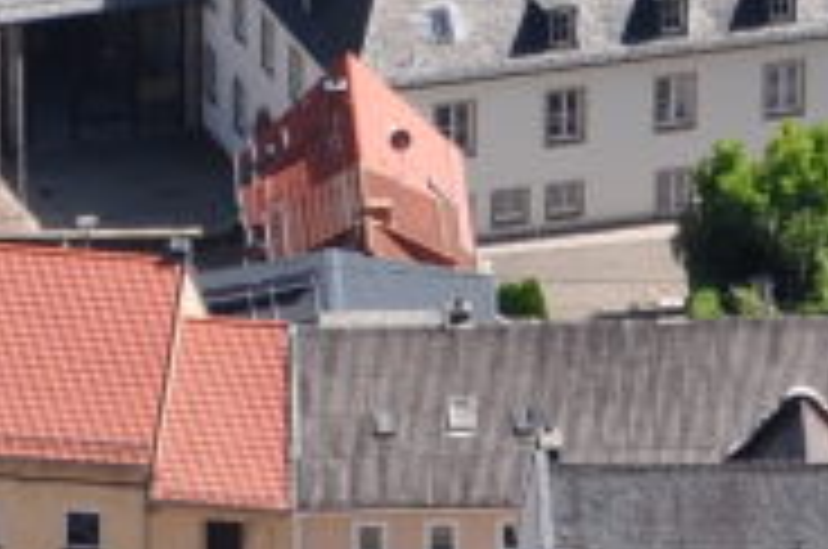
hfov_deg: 3.0
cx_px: 711
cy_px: -540
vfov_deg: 2.0
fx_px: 15601
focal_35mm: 679
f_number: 10
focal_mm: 65
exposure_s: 1/250
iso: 250
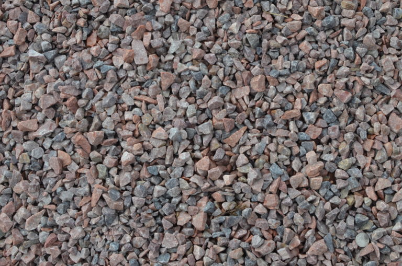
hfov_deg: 37.9
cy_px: 133
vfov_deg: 25.7
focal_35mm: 52
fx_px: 585
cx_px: 201
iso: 200
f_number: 8
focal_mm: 35
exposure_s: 1/250
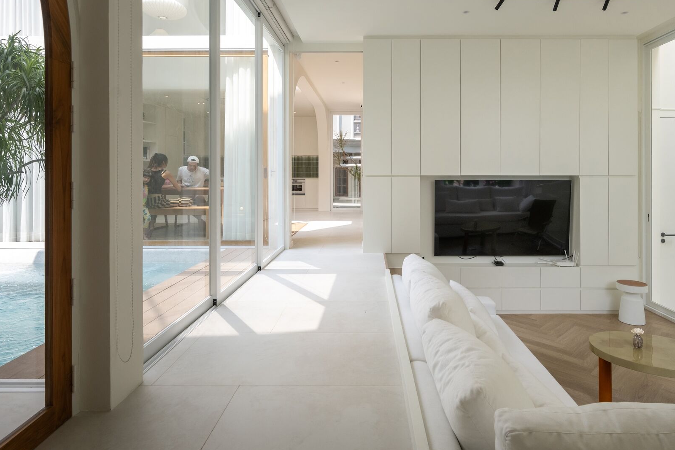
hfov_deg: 80.8
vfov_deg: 59.0
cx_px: 380
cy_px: 178
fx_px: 394
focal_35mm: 21
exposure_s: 1/250
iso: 320
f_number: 6.3
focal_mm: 14
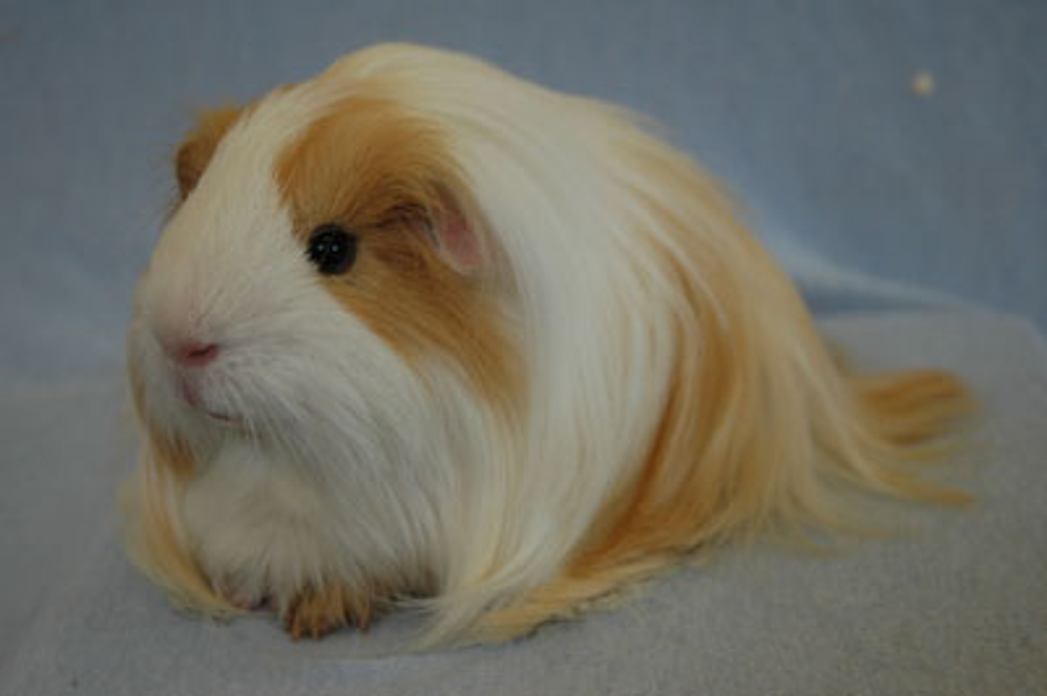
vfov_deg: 20.6
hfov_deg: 30.5
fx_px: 1918
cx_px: 524
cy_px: 348
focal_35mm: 66
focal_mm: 44
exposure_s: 1/100
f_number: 5
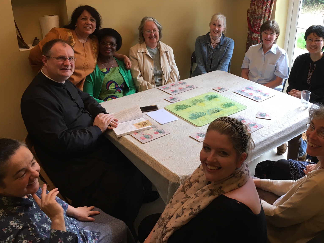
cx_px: 203
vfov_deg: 37.5
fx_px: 356
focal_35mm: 38
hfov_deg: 48.5
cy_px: 94
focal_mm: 4.15
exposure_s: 1/33
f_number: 2.2
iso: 64
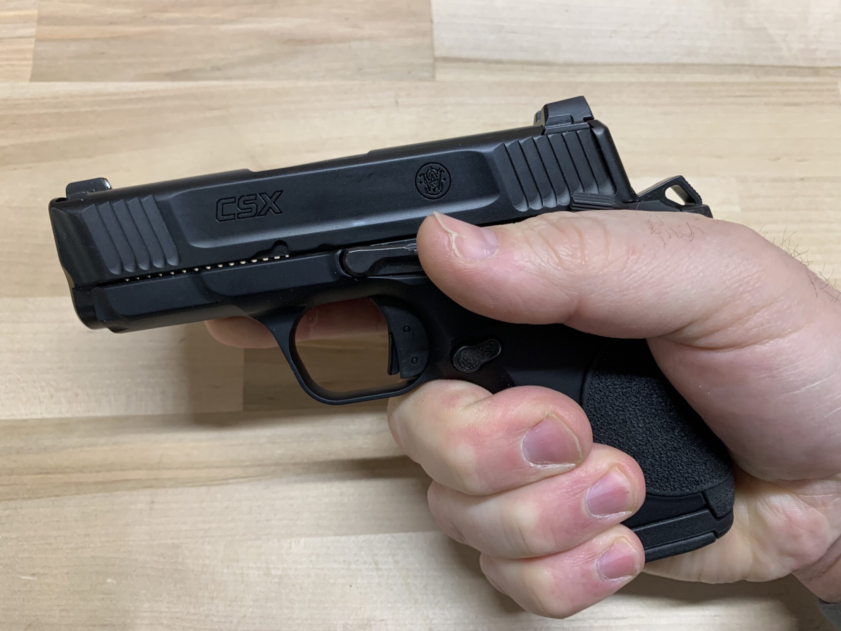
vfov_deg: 53.1
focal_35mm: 26
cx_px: 420
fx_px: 632
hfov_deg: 67.3
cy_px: 316
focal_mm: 4.25
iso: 100
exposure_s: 1/60
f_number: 1.8
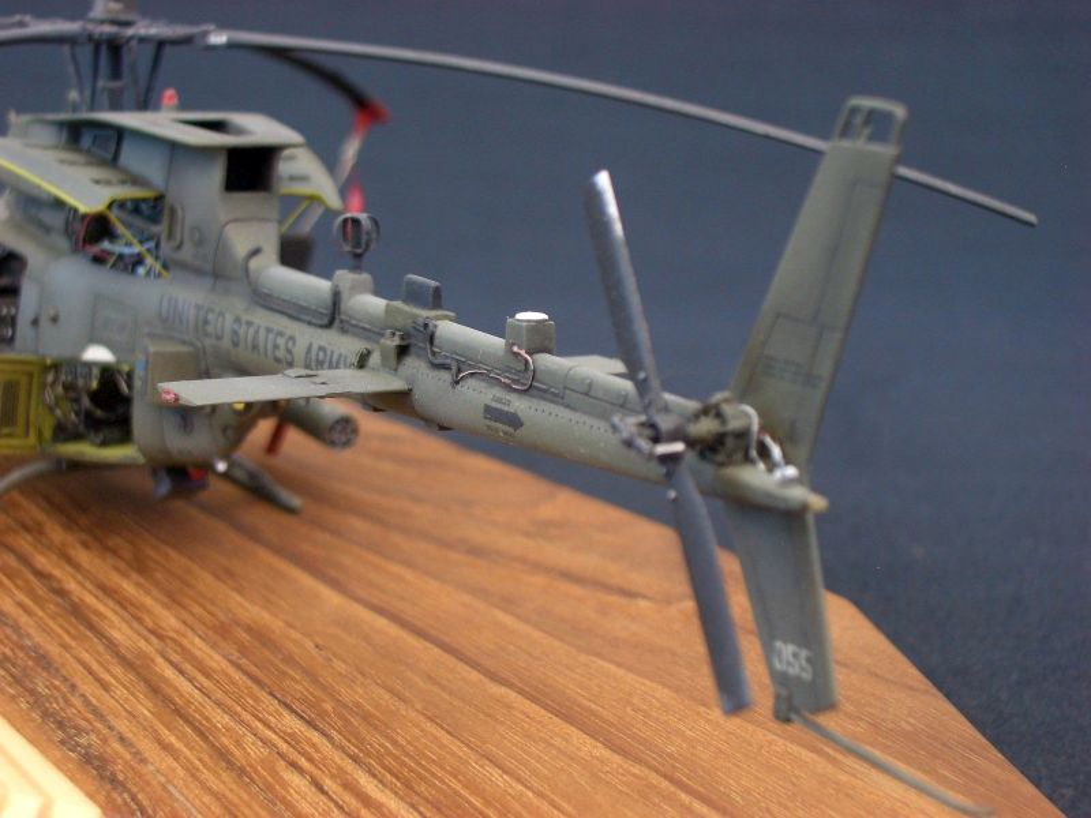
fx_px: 1954
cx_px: 546
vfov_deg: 23.7
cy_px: 409
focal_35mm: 62
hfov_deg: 31.2
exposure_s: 1/40
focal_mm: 10.2
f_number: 3.5
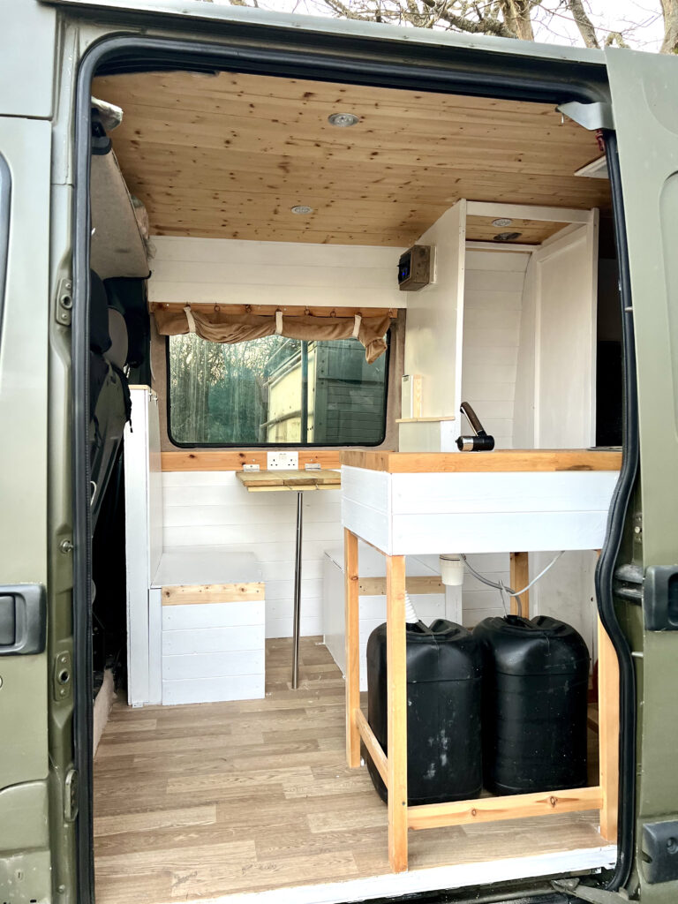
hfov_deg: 53.1
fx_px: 679
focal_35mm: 26
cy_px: 452
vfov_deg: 67.3
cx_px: 339
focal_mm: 5.7
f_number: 1.5
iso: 160
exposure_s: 1/60
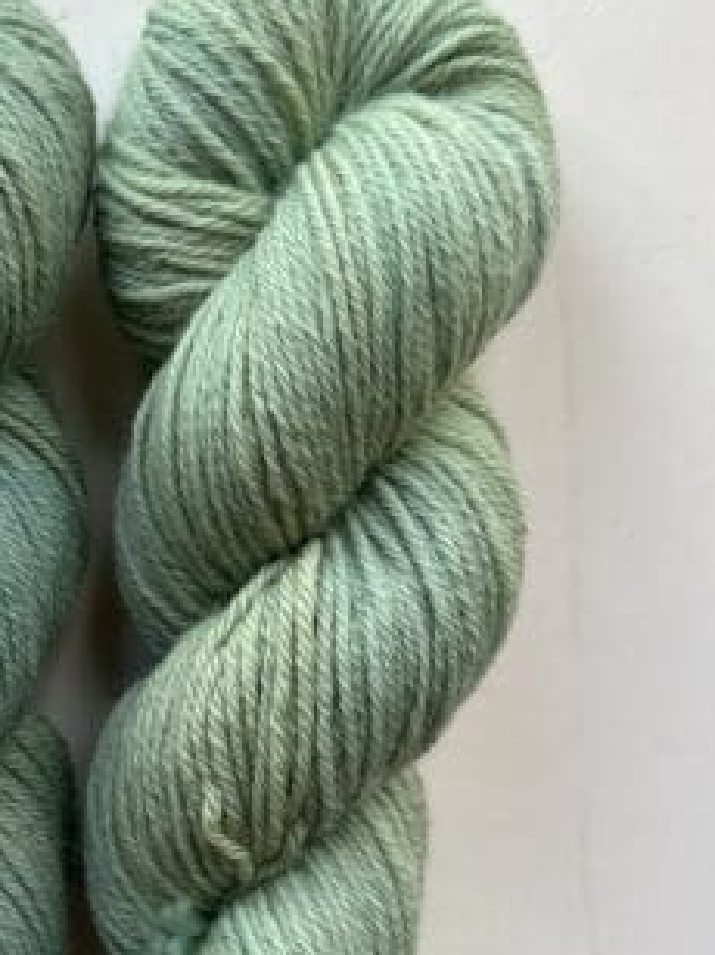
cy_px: 687
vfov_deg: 37.5
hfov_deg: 28.1
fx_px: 1378
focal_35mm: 50
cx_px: 87
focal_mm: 6.86
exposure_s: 1/121
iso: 80
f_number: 1.78
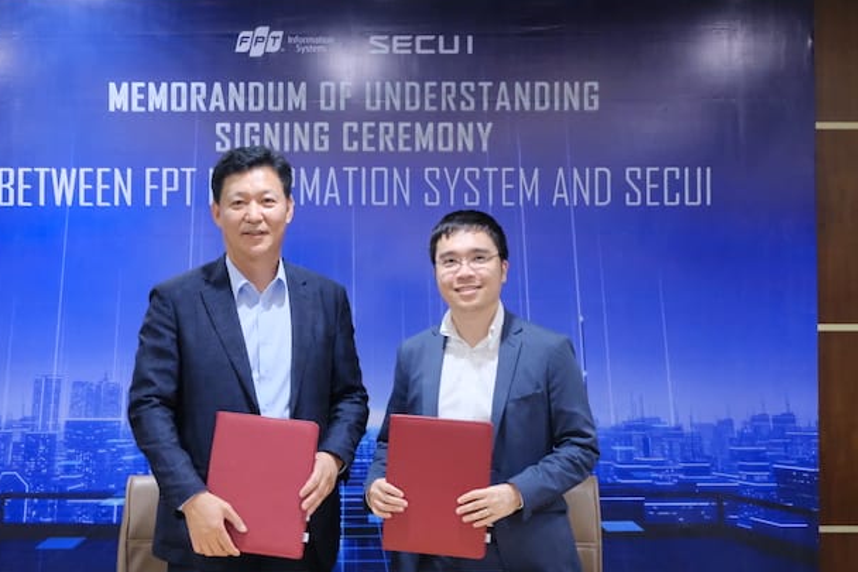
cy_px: 317
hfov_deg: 28.3
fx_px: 1692
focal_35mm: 71
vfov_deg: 19.2
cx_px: 318
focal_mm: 35.8
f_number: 3.6
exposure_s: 1/125
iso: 6400
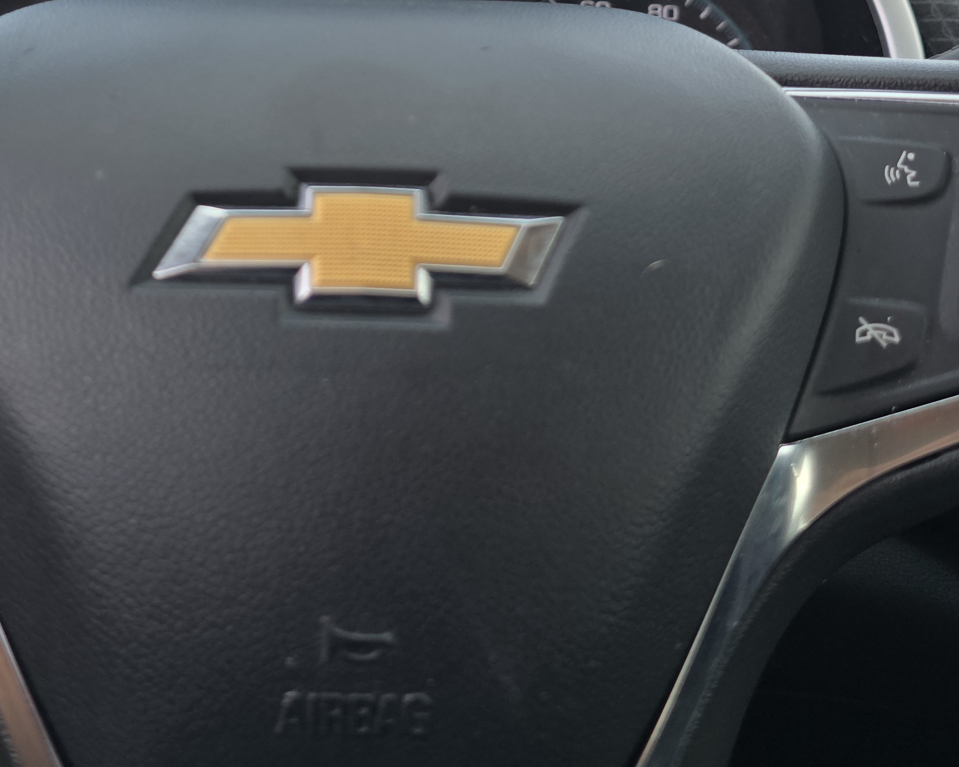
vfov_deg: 30.3
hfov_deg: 39.2
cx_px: 352
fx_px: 1334
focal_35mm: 47
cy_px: 34
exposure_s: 1/180
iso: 16
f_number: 1.7
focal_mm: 6.3
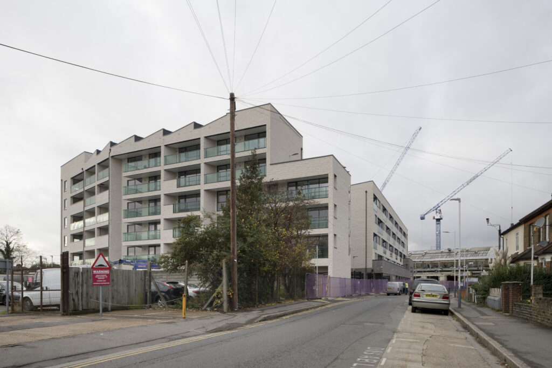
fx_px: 368
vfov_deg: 53.1
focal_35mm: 24
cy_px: 184
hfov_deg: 73.7
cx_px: 276
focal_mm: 24
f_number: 11
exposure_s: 1/50
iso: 200
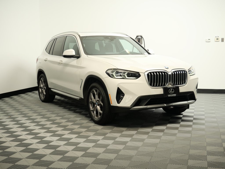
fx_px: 299
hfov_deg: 41.2
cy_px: 84
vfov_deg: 31.5
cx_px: 112
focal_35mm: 46
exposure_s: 1/200
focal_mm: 23
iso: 200
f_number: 5
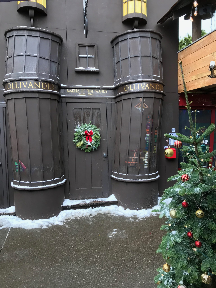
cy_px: 144
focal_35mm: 28
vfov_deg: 63.4
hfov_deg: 49.7
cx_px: 108
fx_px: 233
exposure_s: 1/119
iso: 32
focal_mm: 3.99
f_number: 1.8
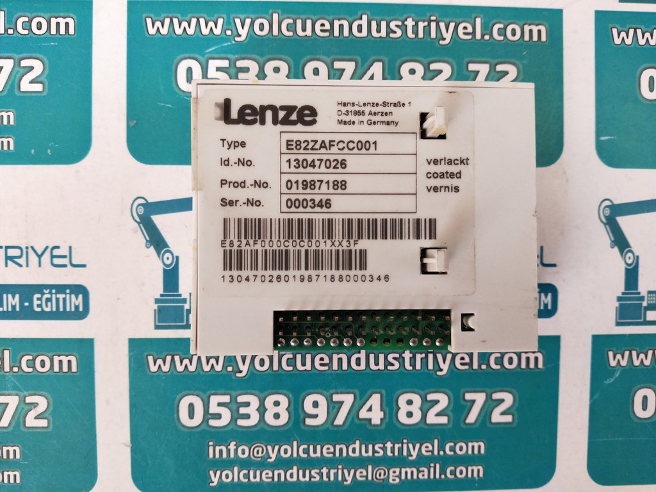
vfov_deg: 58.9
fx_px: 436
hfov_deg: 73.9
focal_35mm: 23
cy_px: 246
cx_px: 328
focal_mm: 3.99
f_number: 1.7
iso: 245
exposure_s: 1/33
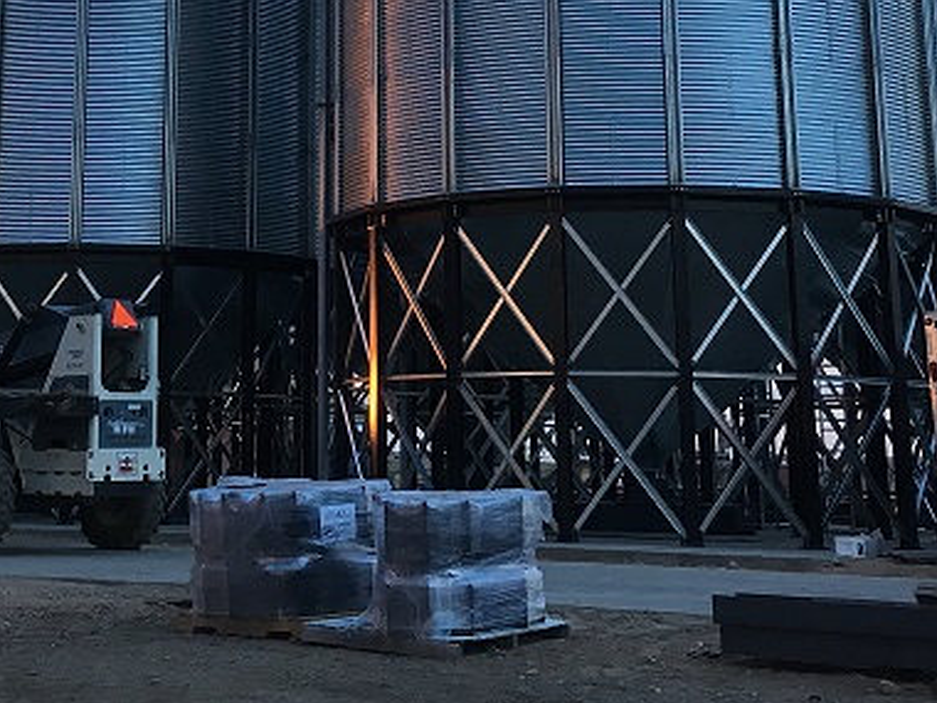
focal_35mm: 77
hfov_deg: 25.1
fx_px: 2084
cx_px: 249
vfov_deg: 18.3
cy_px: -99
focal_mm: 4.15
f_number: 2.2
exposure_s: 1/40
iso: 25
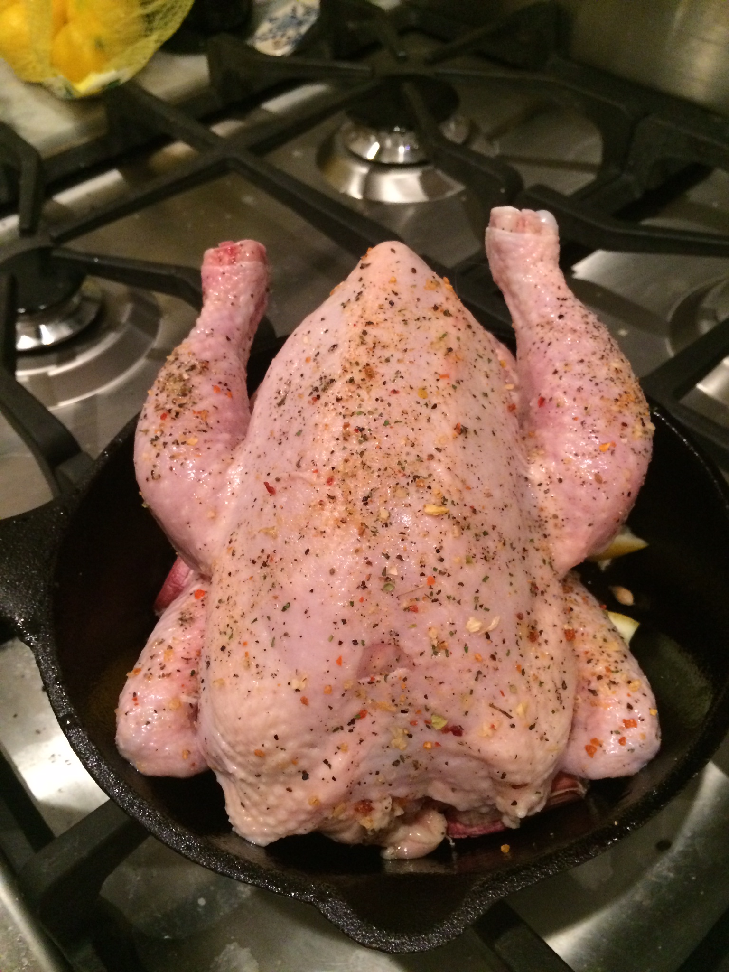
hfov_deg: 48.2
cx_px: 364
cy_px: 486
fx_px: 814
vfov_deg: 61.7
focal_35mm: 29
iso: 320
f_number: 2.2
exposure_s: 1/30
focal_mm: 4.15
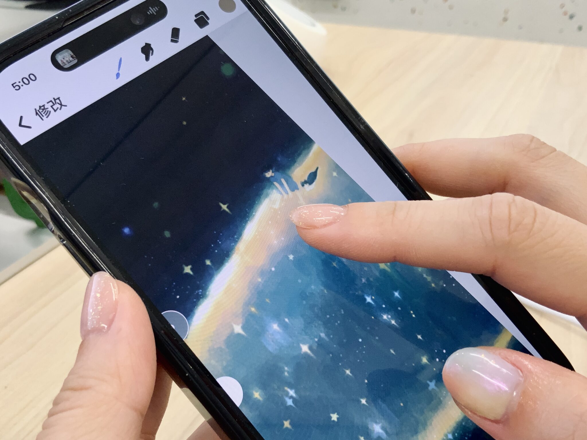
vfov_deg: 48.2
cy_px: 220
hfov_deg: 61.7
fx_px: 492
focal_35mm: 29
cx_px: 294
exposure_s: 1/60
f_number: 1.8
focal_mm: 3
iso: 80
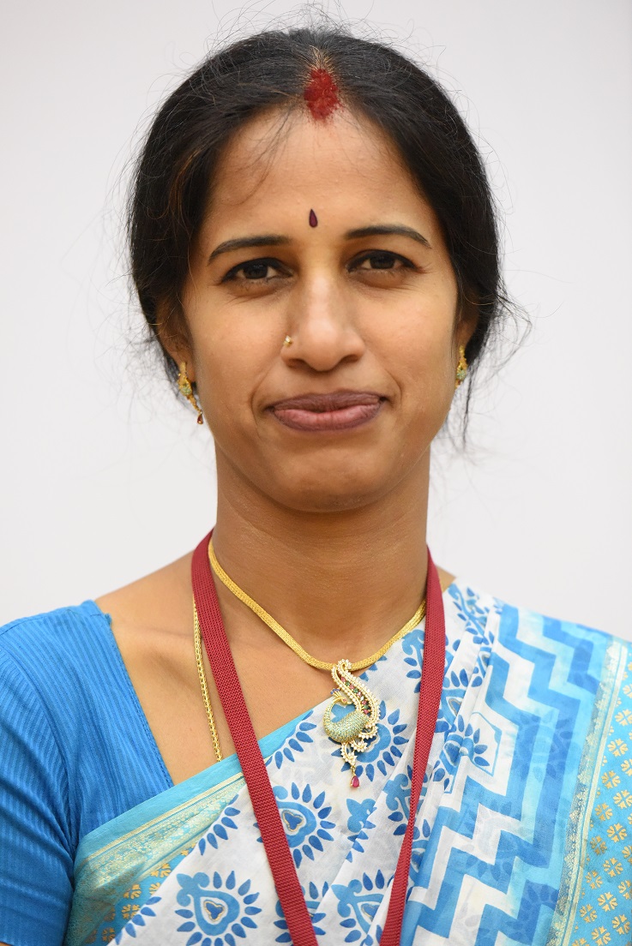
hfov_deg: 7.6
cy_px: 473
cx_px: 316
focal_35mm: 180
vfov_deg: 11.4
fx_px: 4735
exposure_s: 1/125
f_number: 3.2
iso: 6400
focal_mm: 180
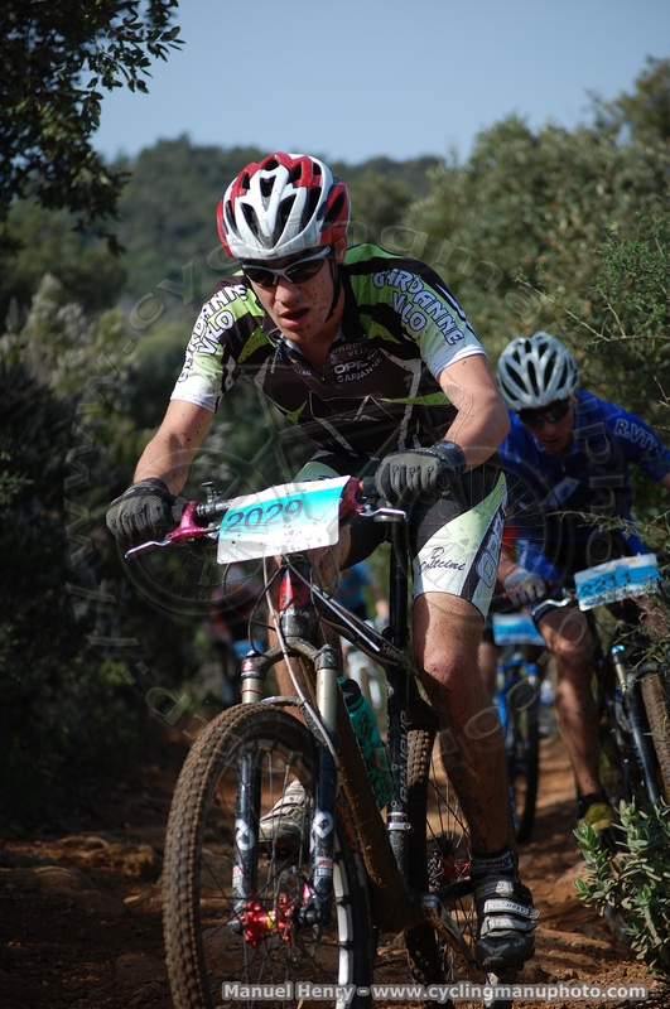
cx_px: 335
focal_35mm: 135
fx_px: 3780
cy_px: 504
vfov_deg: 15.2
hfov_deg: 10.1
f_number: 4.5
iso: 200
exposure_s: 1/1000
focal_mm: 90
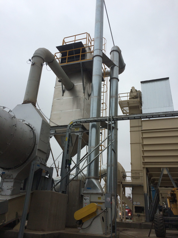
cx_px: 89
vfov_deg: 61.7
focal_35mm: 29
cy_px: 119
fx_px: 199
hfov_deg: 48.2
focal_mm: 4.15
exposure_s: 1/2564
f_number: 2.2
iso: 32
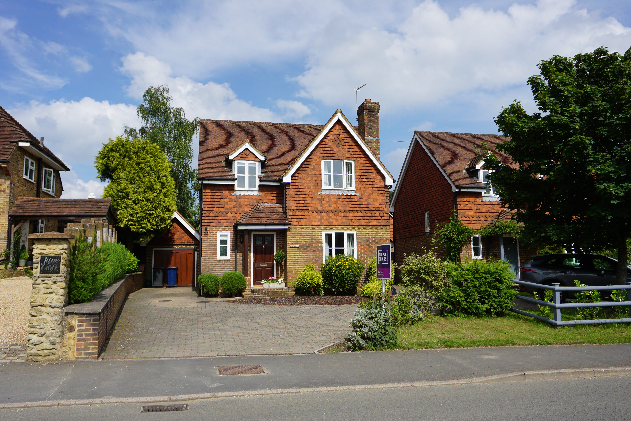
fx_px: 500
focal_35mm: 28
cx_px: 316
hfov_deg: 64.6
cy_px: 210
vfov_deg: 45.7
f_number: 5
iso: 100
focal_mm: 19
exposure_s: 1/1000
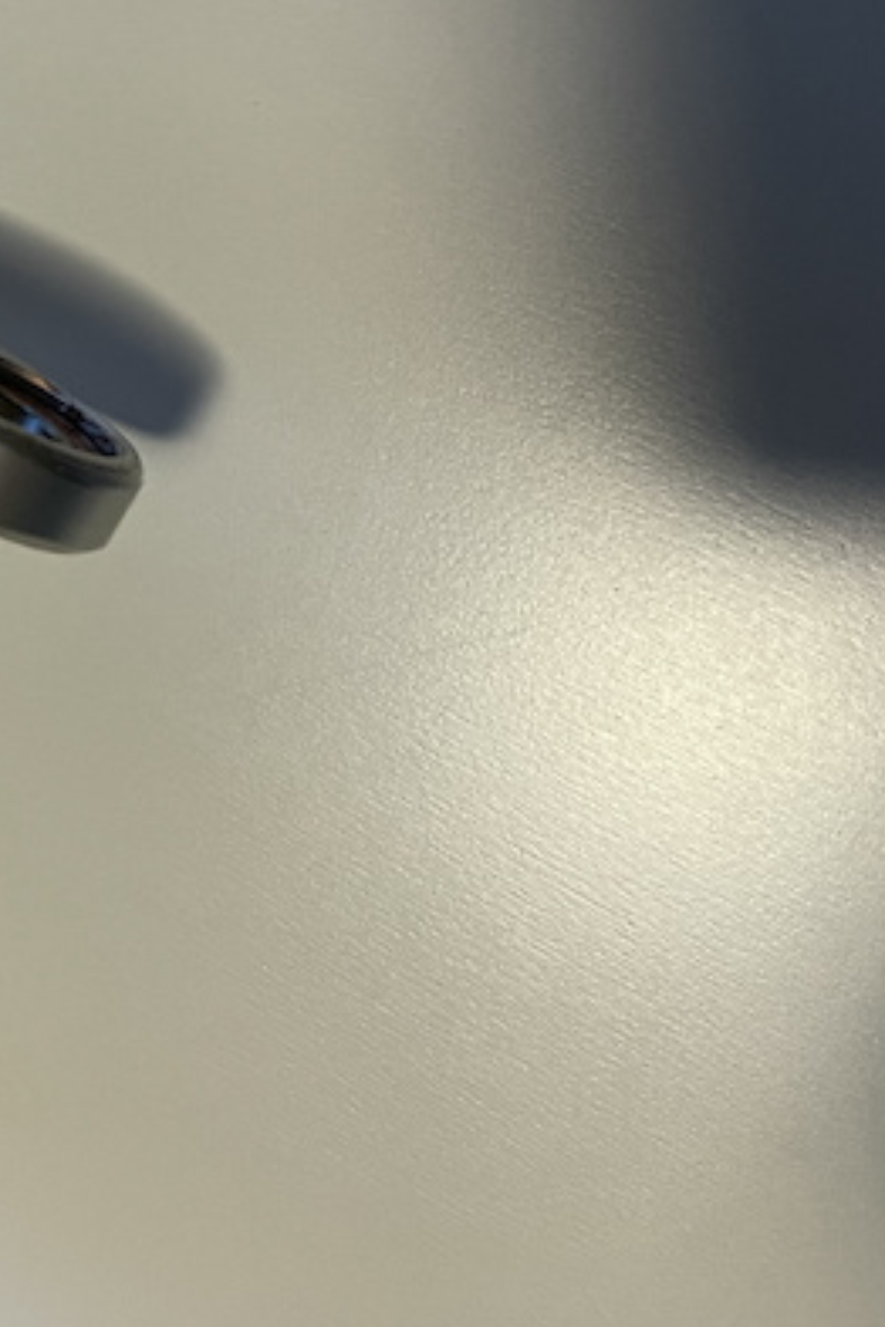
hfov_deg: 21.4
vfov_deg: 36.1
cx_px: -372
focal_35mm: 55
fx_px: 2028
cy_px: 517
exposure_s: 1/60
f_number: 1.6
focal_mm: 4.2
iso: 160
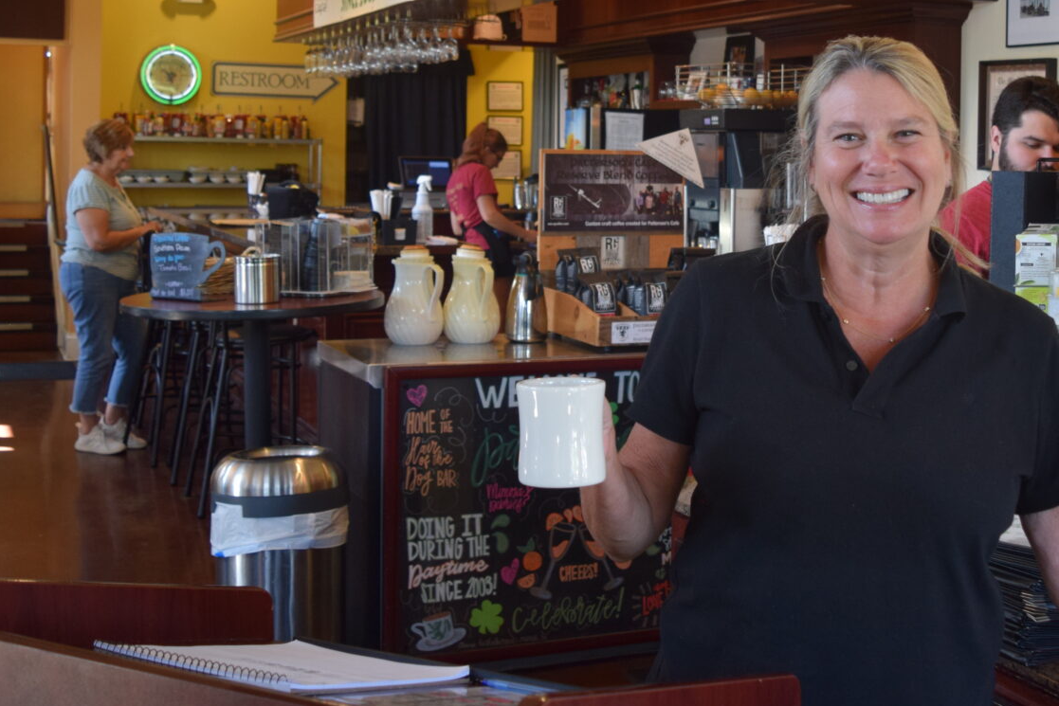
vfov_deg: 24.3
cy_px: 168
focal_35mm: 55
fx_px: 1618
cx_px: 634
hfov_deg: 36.1
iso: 450
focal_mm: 20
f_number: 4
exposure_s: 1/60
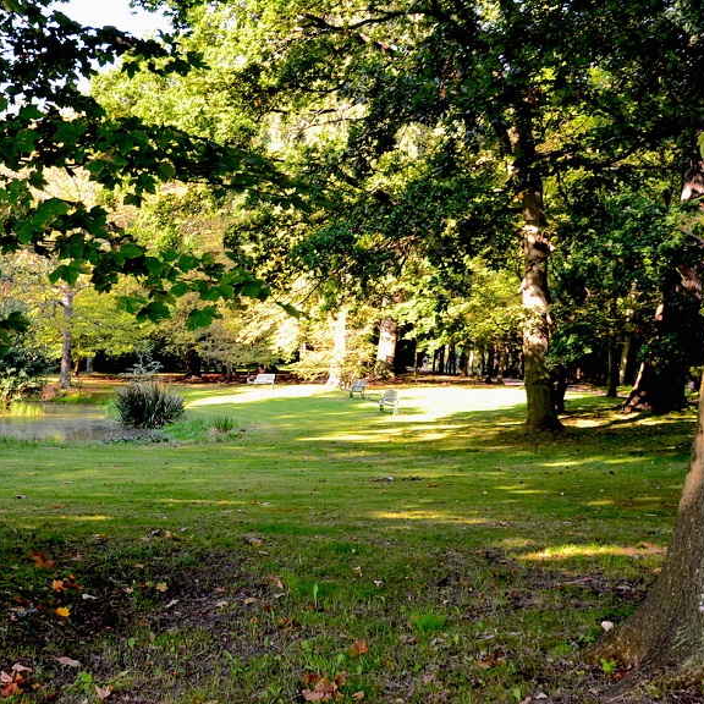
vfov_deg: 32.8
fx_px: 1196
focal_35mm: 52
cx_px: 204
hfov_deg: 32.4
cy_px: 340
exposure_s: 1/60
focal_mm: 24
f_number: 8
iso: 500
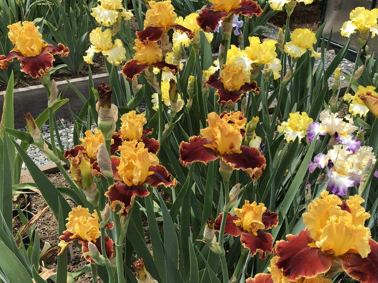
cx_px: 217
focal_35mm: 36
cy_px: 146
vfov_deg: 39.6
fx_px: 393
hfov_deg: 51.2
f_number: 1.8
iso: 20
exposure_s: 1/1056
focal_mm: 4
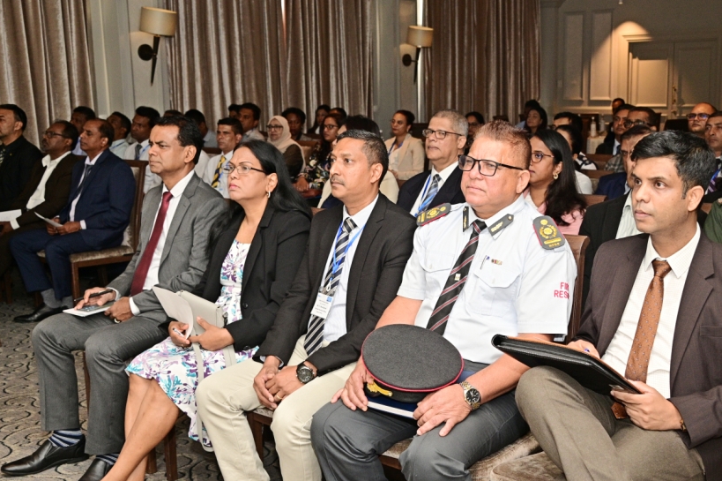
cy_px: 246
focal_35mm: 45
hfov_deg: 43.5
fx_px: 902
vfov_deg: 29.8
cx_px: 424
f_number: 5.6
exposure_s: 1/200
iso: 1600
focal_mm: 36
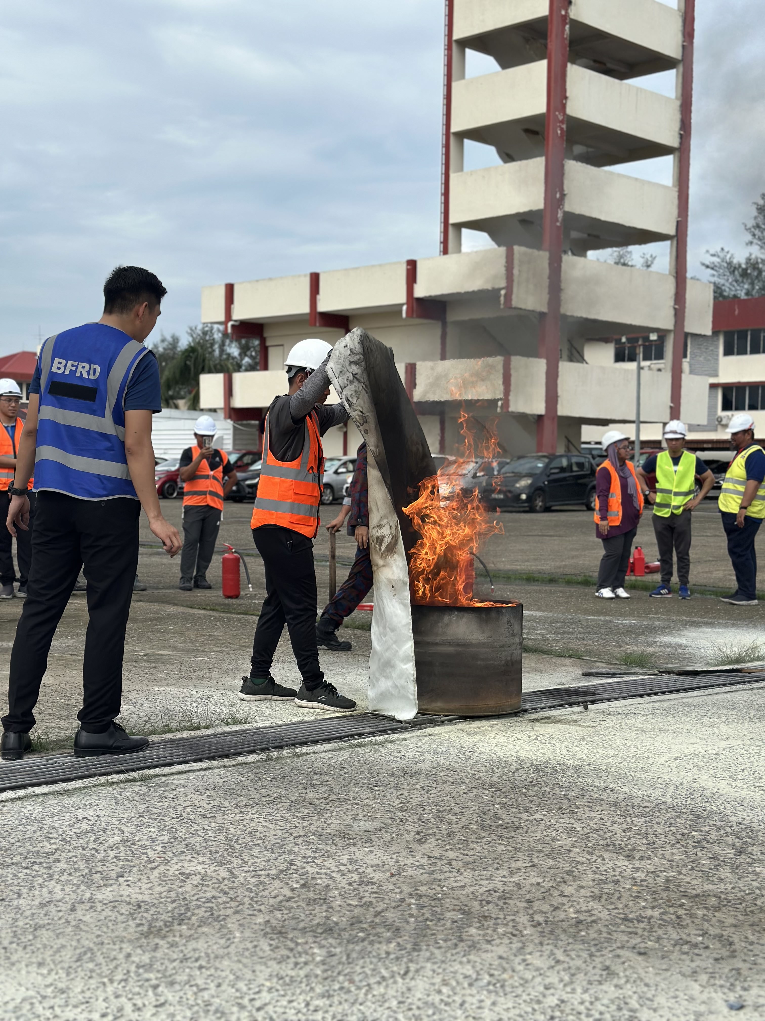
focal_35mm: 48
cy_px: 510
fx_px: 1414
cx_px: 382
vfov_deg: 39.7
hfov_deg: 30.3
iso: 100
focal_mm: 6.86
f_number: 1.78
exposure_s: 1/5000
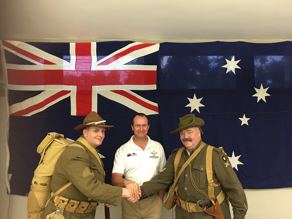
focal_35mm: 29
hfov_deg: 61.7
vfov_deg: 48.2
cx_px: 146
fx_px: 245
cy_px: 110
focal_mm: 4.15
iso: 64
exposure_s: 1/4
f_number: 2.2
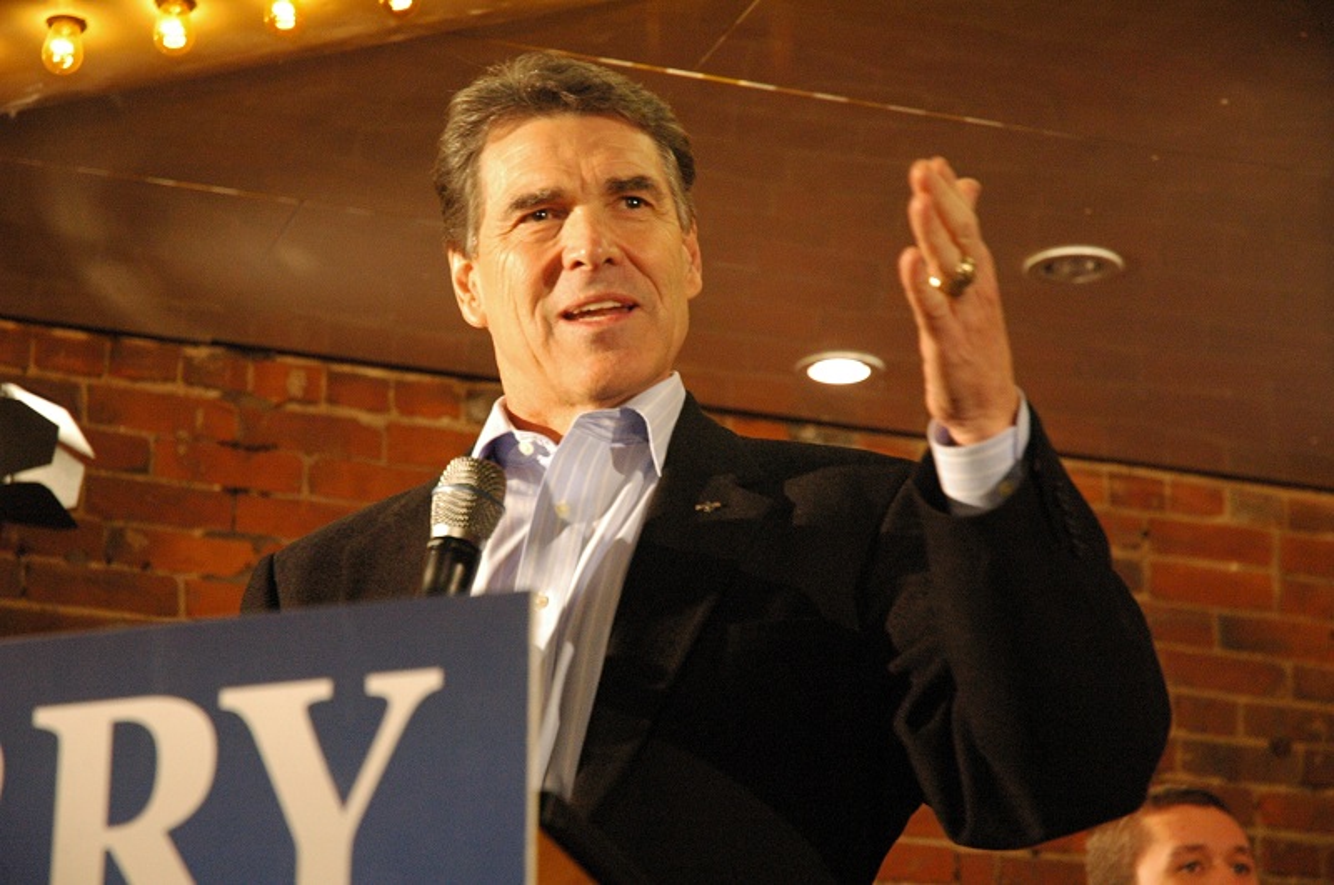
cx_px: 667
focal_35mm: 105
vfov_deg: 13.0
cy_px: 442
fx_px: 3885
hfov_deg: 19.5
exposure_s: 1/100
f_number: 4.5
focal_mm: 70
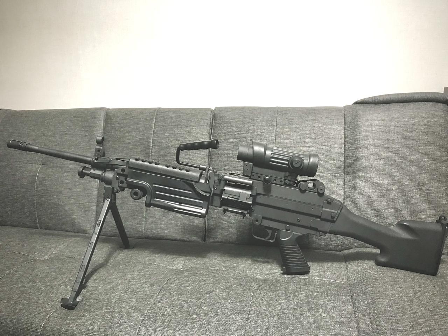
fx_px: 362
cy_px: 168
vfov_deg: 49.7
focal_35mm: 28
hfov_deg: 63.4
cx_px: 224
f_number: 1.8
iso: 40
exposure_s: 1/15
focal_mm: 3.99
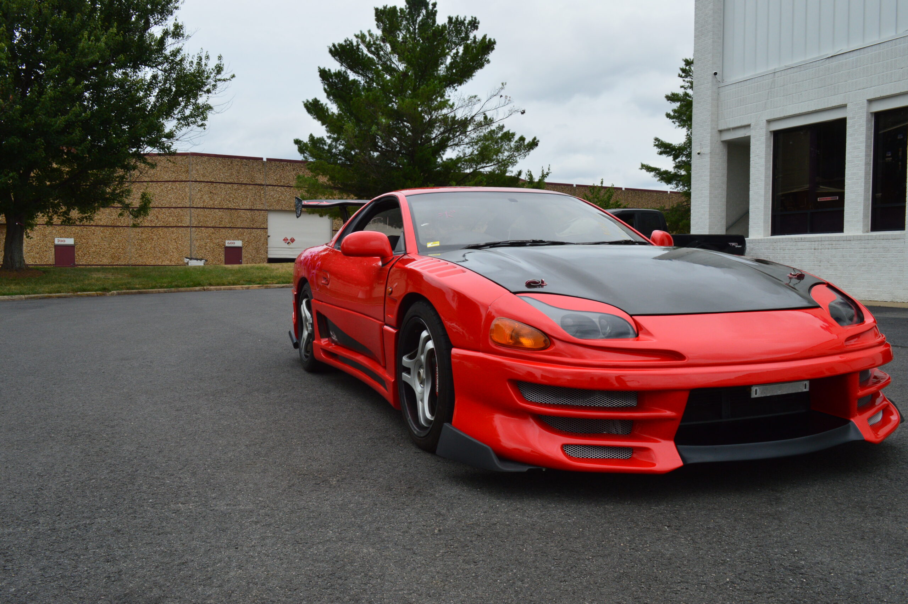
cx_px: 454
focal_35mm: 30
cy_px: 302
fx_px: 756
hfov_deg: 62.0
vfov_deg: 43.5
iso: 400
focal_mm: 20
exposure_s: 1/400
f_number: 11
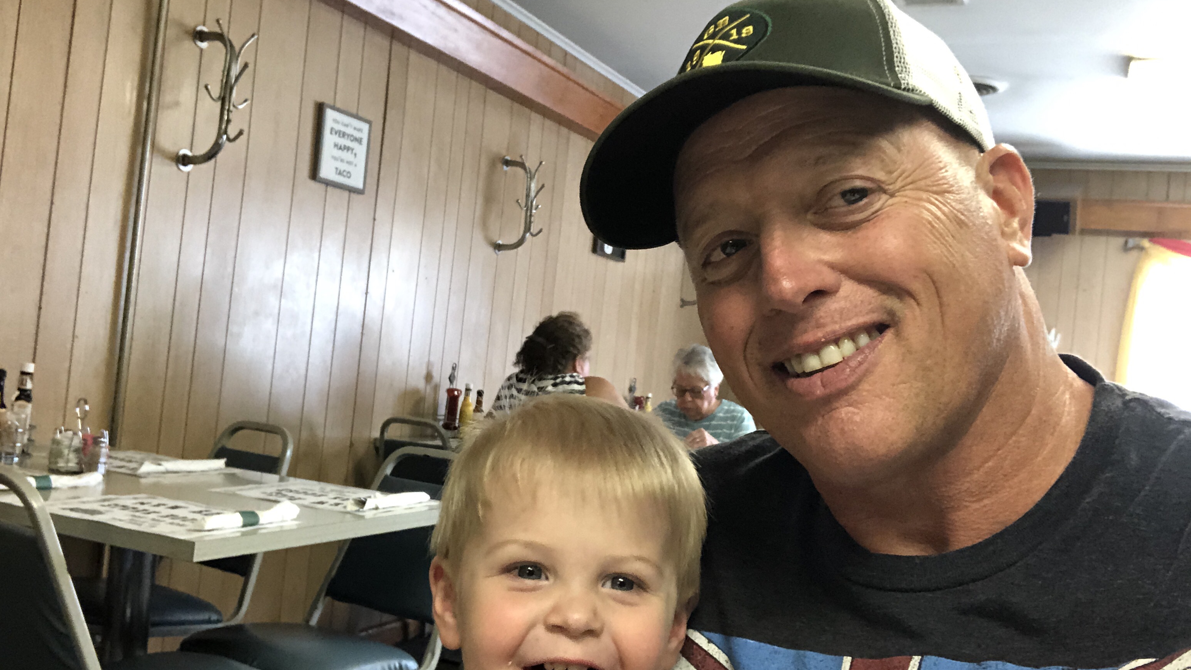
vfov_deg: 33.7
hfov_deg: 56.6
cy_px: 338
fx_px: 1105
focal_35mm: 35
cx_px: 596
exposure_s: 1/30
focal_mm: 2.87
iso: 160
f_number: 2.2
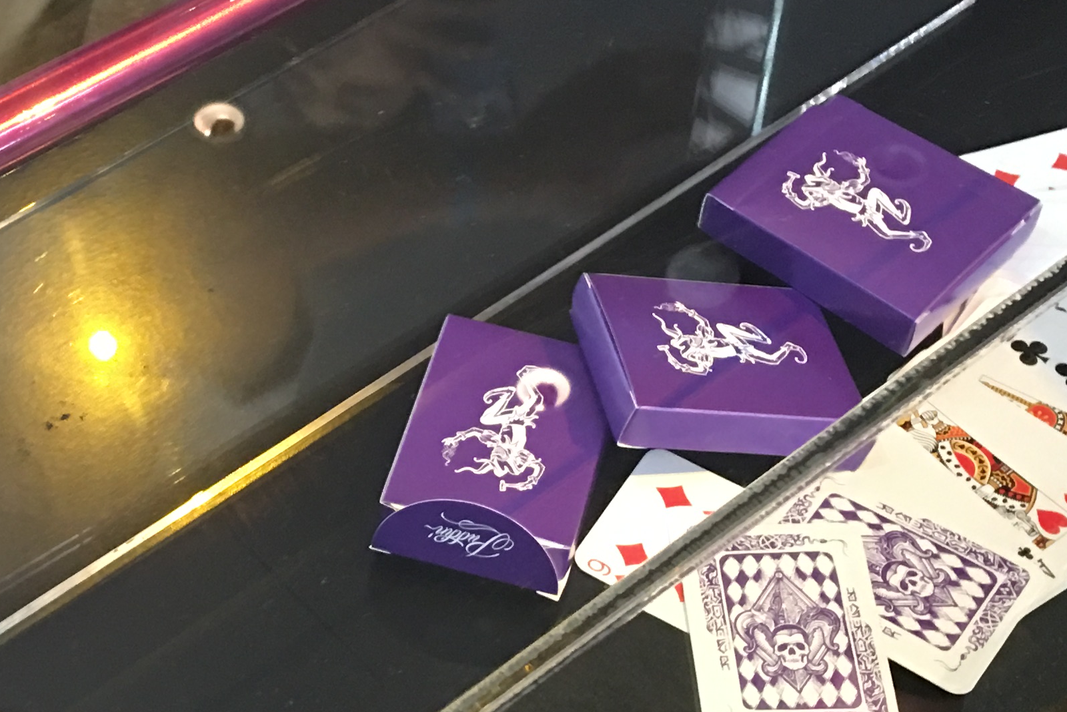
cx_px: 310
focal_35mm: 76
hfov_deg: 26.4
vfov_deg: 17.9
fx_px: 2253
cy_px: 523
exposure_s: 1/4
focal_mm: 4.15
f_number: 2.2
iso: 50
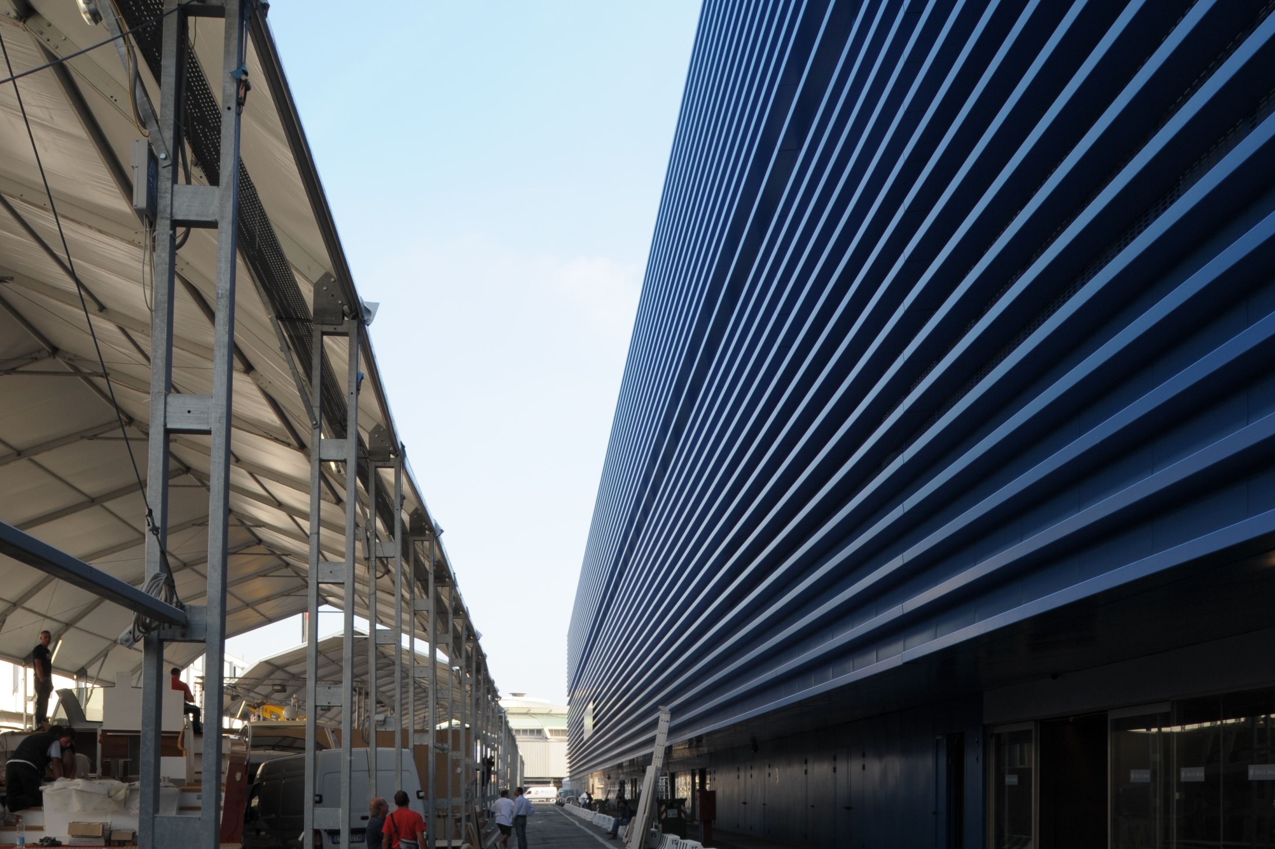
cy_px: 498
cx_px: 591
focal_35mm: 35
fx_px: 1239
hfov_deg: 54.4
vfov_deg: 37.7
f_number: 13
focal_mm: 24
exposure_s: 1/125
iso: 400
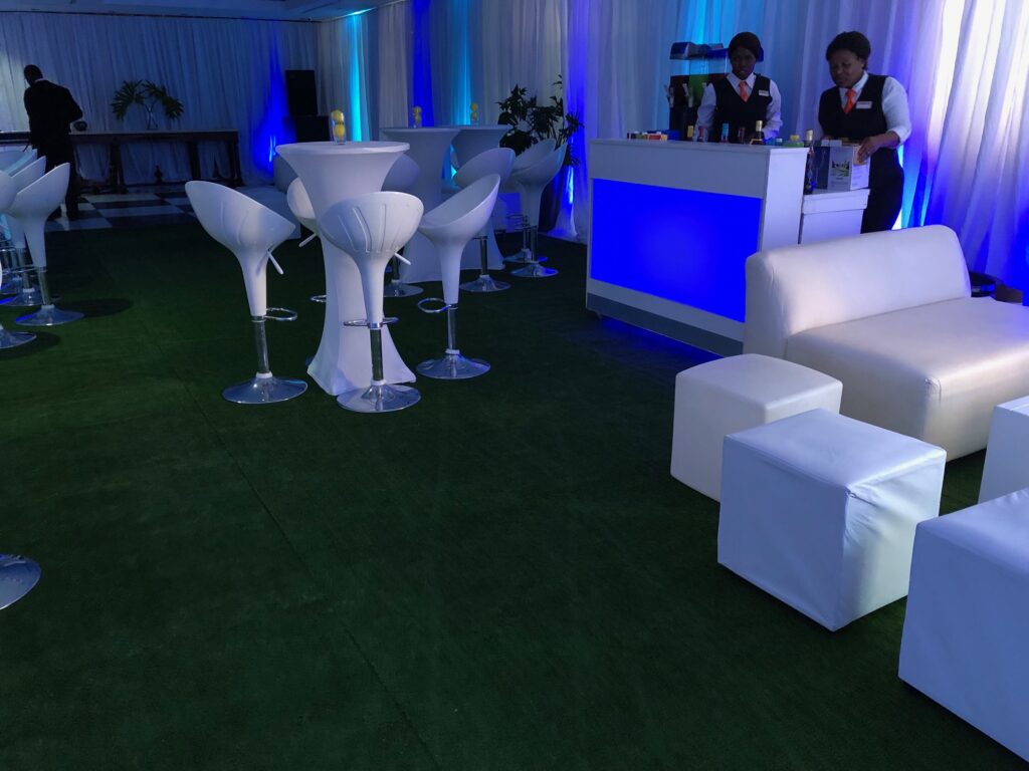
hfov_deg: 63.4
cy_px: 386
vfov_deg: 49.7
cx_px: 514
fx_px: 832
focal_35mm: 28
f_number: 1.8
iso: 100
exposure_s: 1/17
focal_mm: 3.99
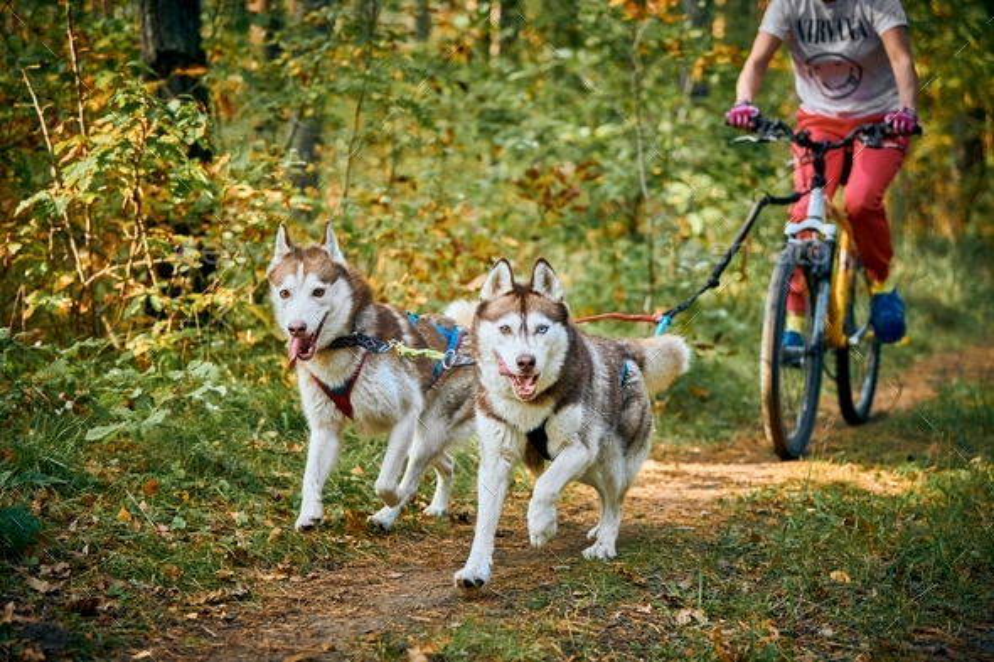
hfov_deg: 22.1
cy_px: 331
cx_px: 497
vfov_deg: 14.9
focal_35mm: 92
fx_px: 2539
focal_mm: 92
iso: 800
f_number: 2.8
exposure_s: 1/1000
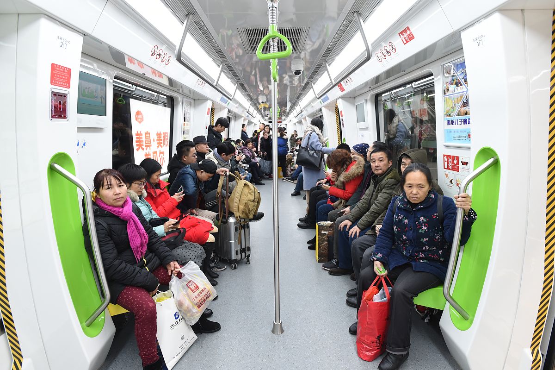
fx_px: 308
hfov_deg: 84.0
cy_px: 185
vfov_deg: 61.9
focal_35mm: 20
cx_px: 278
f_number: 4.5
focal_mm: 20
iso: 1600
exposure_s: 1/80
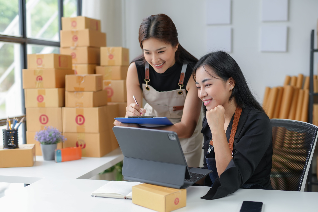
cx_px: 159
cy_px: 106
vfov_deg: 27.0
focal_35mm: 50
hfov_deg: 39.6
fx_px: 442
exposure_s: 1/1000
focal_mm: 50
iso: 250
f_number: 2
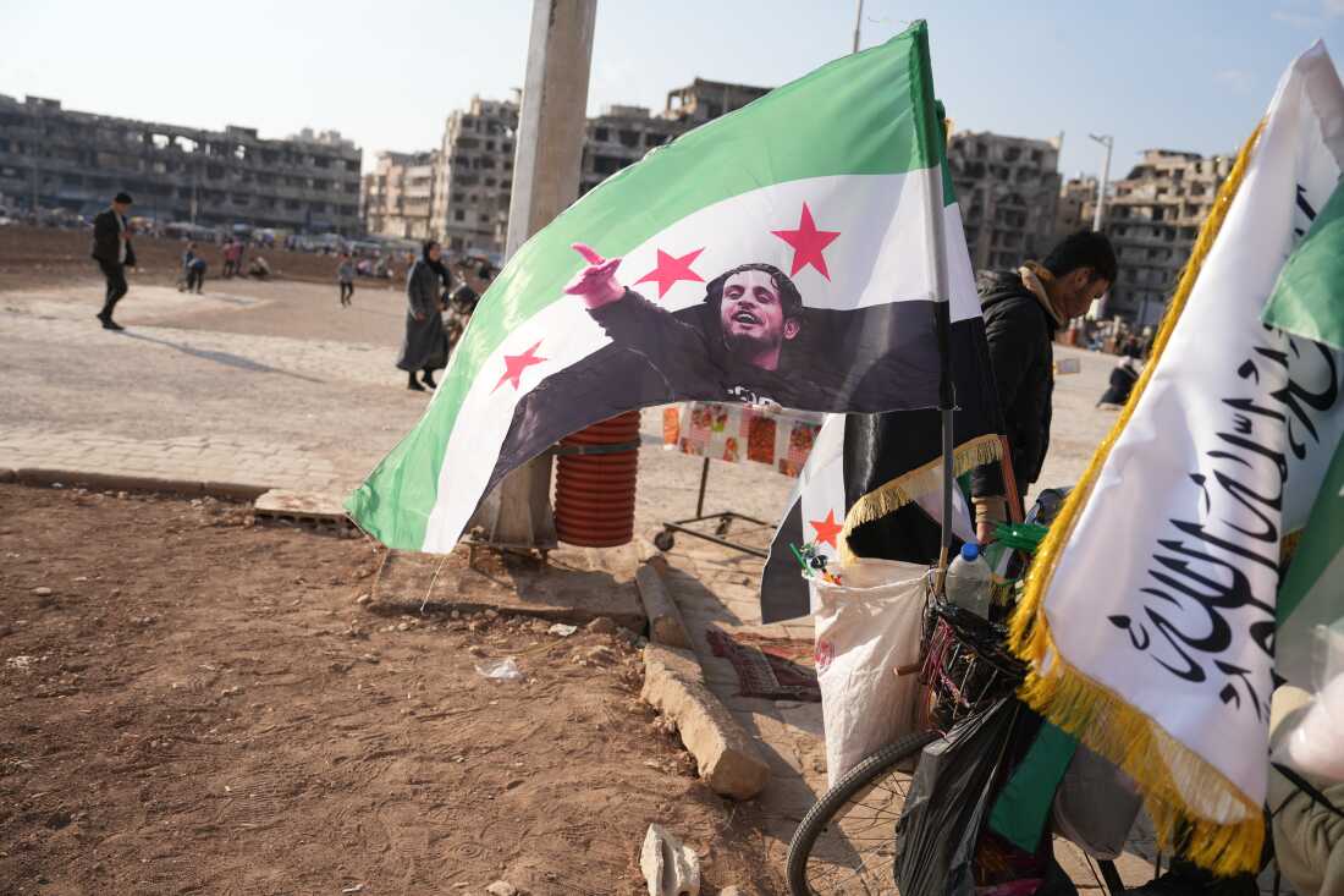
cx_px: 672
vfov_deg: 44.9
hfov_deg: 63.7
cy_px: 448
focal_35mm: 29
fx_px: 1082
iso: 100
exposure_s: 1/1600
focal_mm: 29
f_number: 2.8
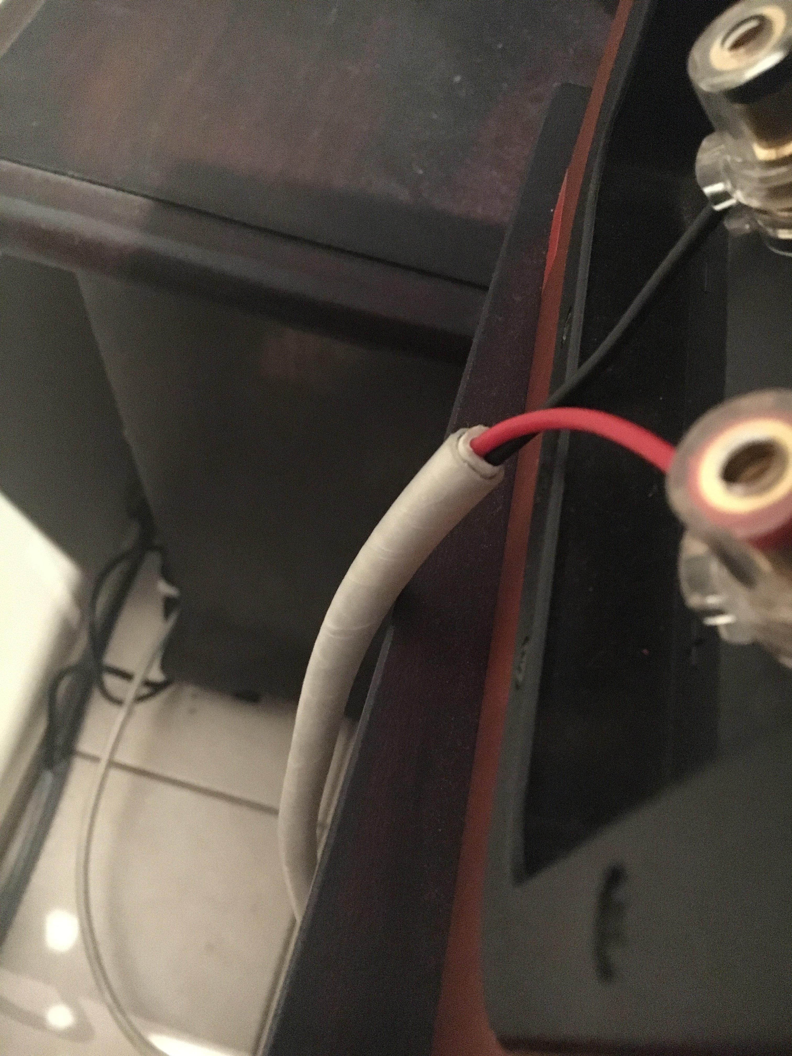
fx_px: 885
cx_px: 396
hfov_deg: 48.2
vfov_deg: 61.7
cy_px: 528
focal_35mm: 29
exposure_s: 1/17
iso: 1250
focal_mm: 4.15
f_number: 2.2
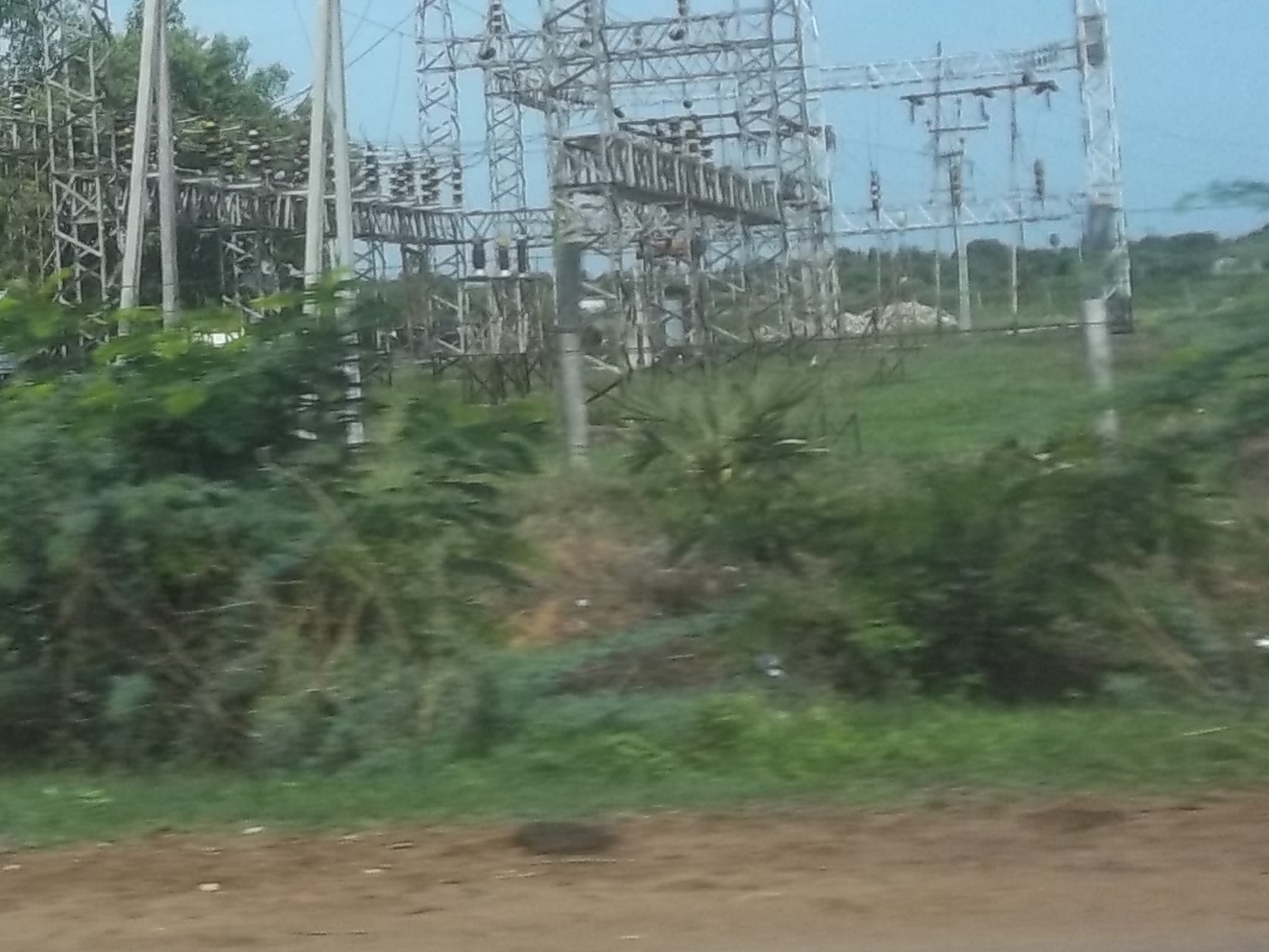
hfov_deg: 29.8
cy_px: 230
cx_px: 115
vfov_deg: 23.4
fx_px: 2273
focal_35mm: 62
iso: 148
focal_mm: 5.7
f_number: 2.9
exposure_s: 1/500
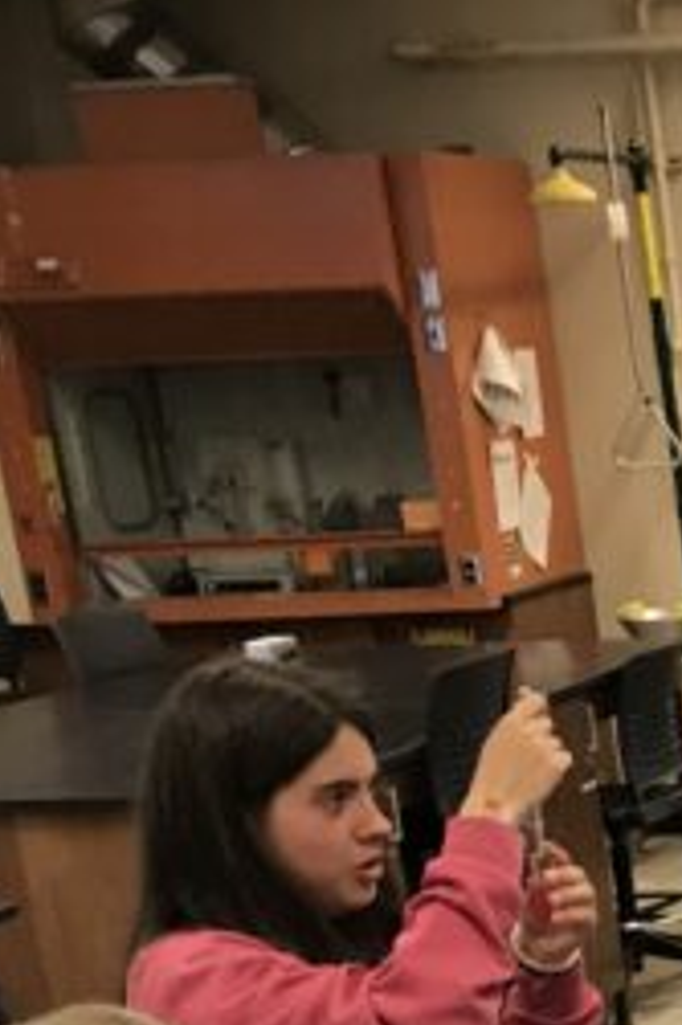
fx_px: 2646
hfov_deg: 12.6
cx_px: 1433
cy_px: 1221
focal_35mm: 93
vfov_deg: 20.5
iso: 40
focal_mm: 3.99
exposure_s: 1/15
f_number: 1.8
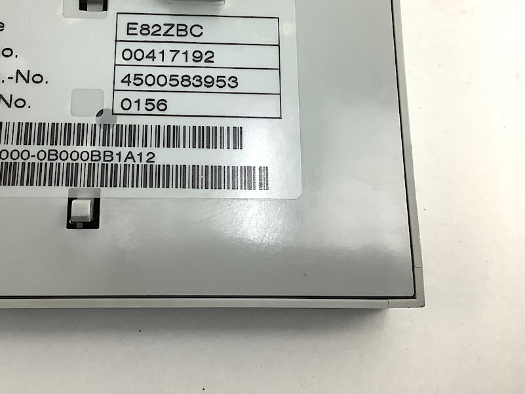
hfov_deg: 41.0
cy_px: 102
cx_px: 209
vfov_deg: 31.0
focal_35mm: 46
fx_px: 698
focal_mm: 3.3
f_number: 2.4
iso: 160
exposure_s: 1/50
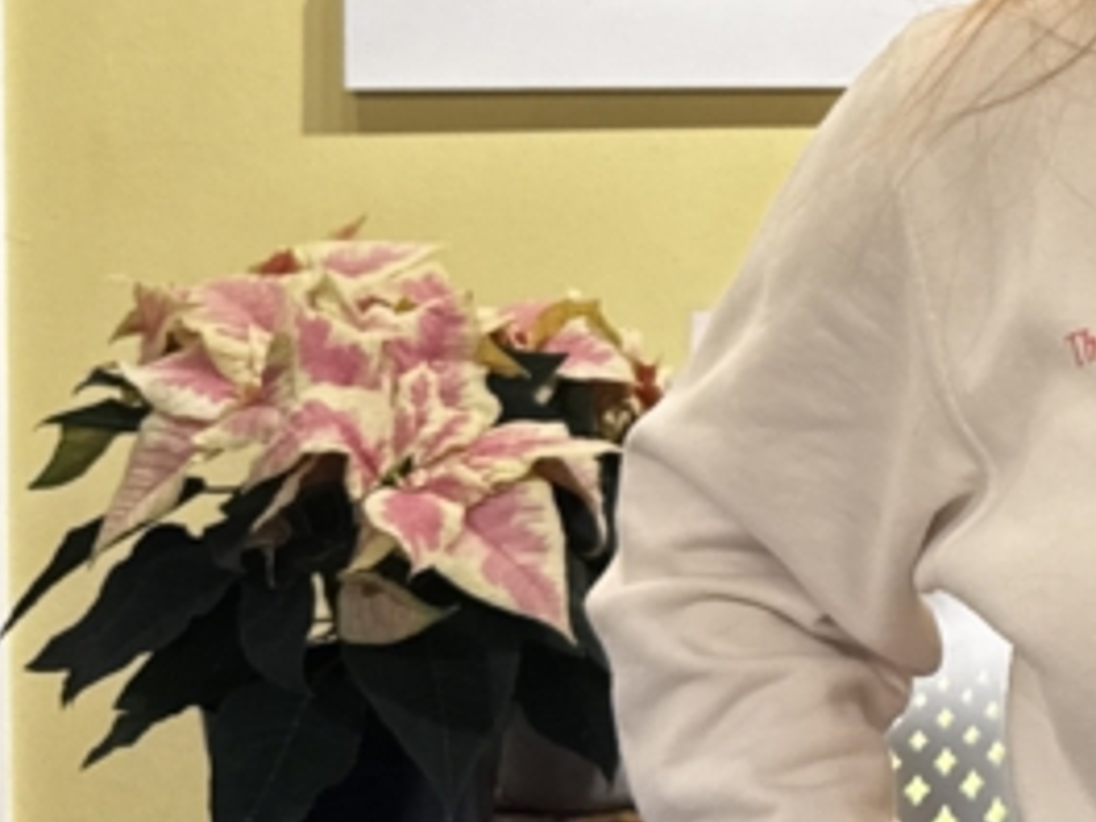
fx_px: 2945
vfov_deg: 15.3
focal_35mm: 93
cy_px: -195
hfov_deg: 19.4
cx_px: 1449
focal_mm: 6.76
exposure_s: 1/60
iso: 125
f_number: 1.78
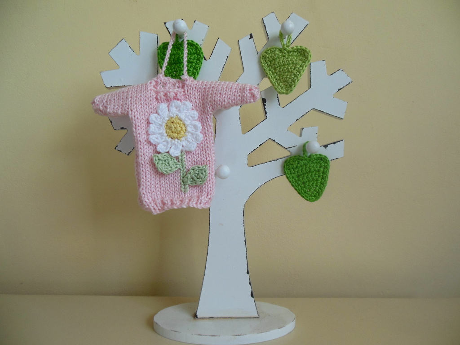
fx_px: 332
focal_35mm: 25
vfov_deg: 54.9
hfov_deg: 69.4
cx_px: 230
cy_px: 172
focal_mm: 4.5
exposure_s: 1/80
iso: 125
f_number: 3.2
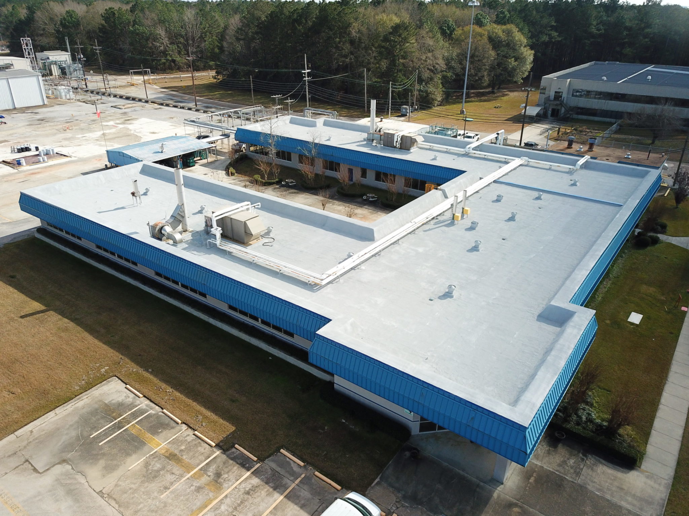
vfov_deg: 53.1
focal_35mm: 26
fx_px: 518
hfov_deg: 67.3
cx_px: 344
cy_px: 258
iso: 100
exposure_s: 1/1125
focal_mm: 4.73
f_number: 2.2
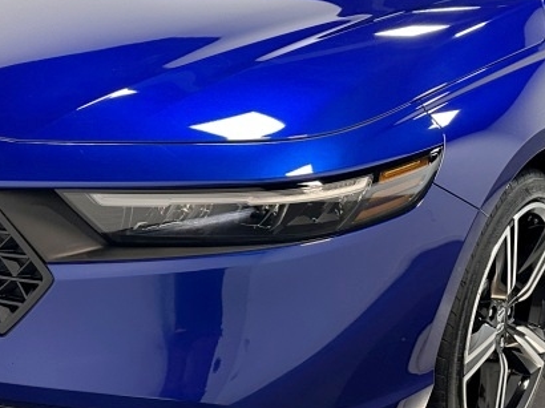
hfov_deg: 32.2
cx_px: 261
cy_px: 193
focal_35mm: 60
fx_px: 944
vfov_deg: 24.4
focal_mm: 6.86
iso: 400
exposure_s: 1/60
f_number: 1.78
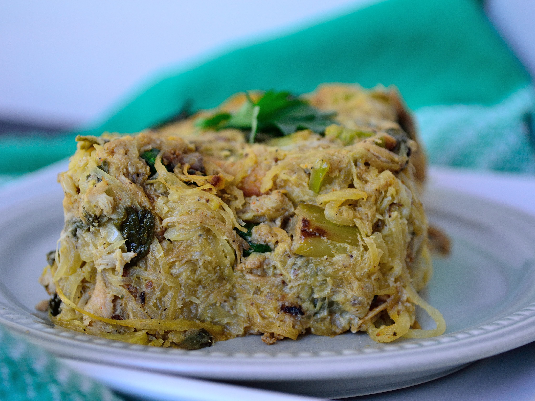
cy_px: 200
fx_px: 1005
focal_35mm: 65
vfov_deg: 22.6
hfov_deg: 29.8
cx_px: 272
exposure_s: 1/125
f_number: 5.6
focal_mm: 40
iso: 360
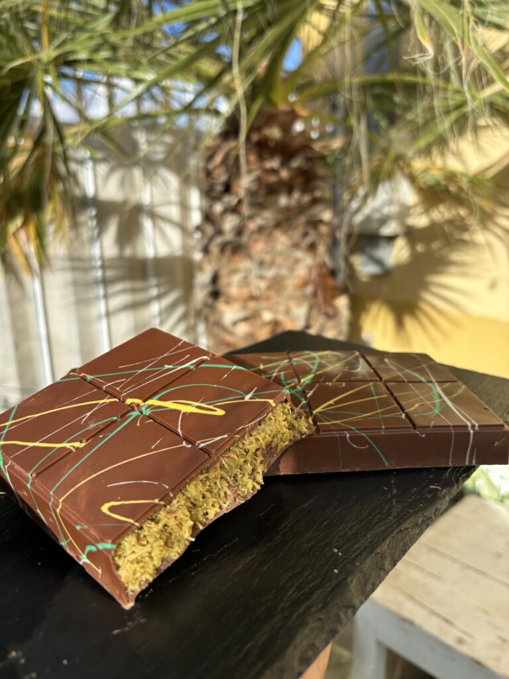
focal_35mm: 26
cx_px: 254
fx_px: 510
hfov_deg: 53.1
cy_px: 340
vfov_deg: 67.3
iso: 50
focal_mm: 5.96
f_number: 1.6
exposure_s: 1/2024
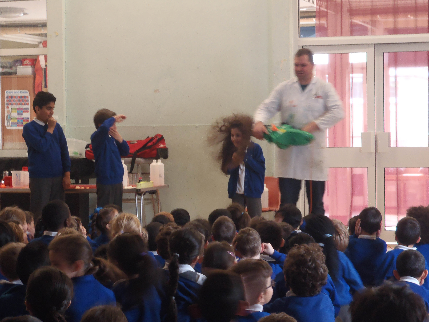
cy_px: 161
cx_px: 214
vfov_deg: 14.5
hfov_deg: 19.3
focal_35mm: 102
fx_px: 1264
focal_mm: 18.2
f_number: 5.1
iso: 200
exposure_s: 1/8
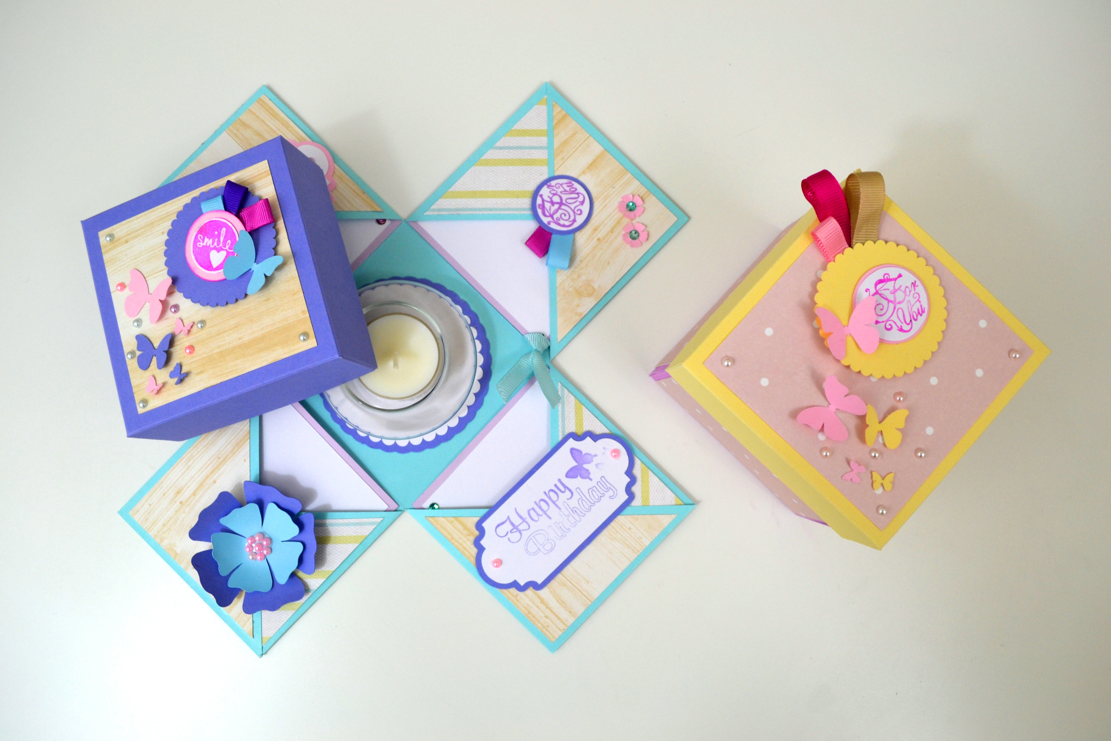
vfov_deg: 47.9
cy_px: 370
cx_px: 556
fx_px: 833
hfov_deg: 67.4
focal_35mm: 27
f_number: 5.6
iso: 400
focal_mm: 18
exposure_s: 1/100
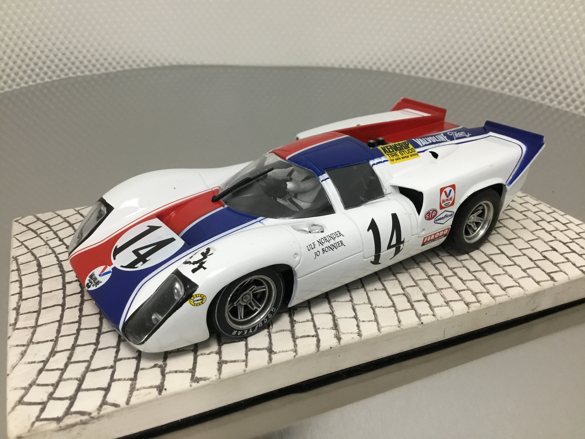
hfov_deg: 58.4
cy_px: 220
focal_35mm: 31
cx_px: 292
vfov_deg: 45.4
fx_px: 524
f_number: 2.4
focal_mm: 3.3
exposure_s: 1/30
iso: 100
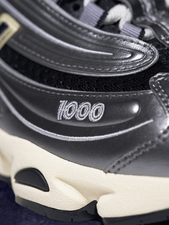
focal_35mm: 98
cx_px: 83
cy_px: 114
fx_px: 638
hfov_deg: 15.1
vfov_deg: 20.0
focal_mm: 120
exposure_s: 1/100
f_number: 11
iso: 320
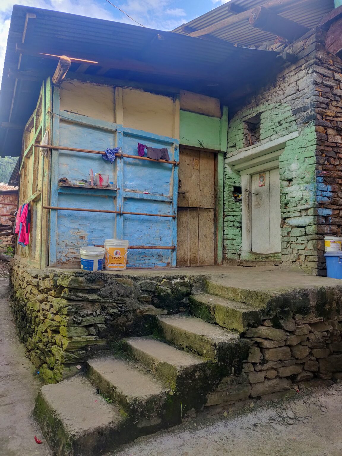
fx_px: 329
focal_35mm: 25
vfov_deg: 69.4
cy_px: 228
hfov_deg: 54.9
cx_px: 171
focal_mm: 4.25
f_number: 1.7
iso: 125
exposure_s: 1/50
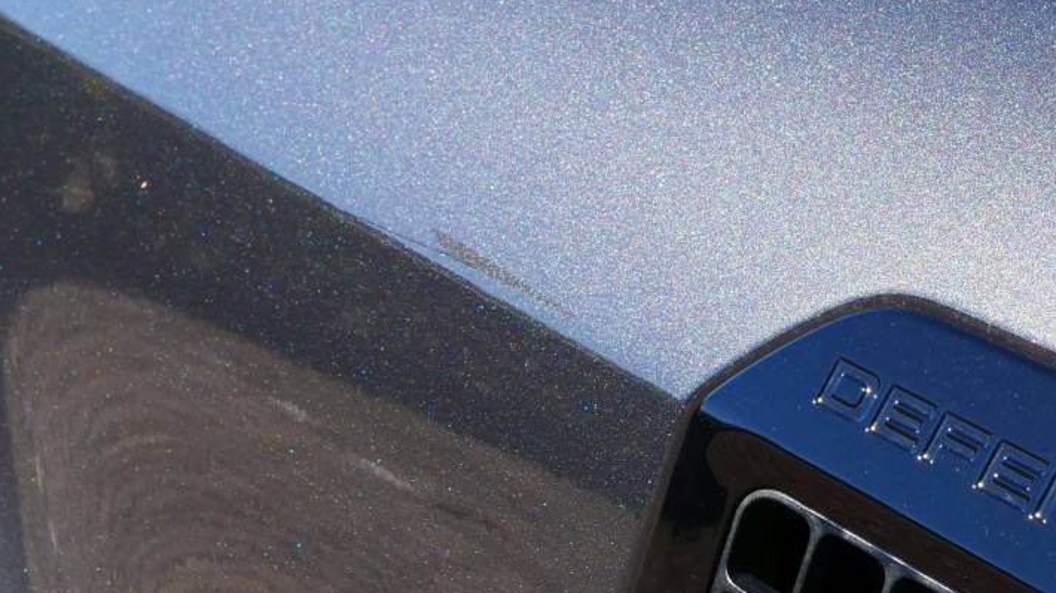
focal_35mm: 113
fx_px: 3163
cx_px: 570
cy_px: 305
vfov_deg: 10.7
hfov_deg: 18.9
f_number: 9
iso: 200
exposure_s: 1/200
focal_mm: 23
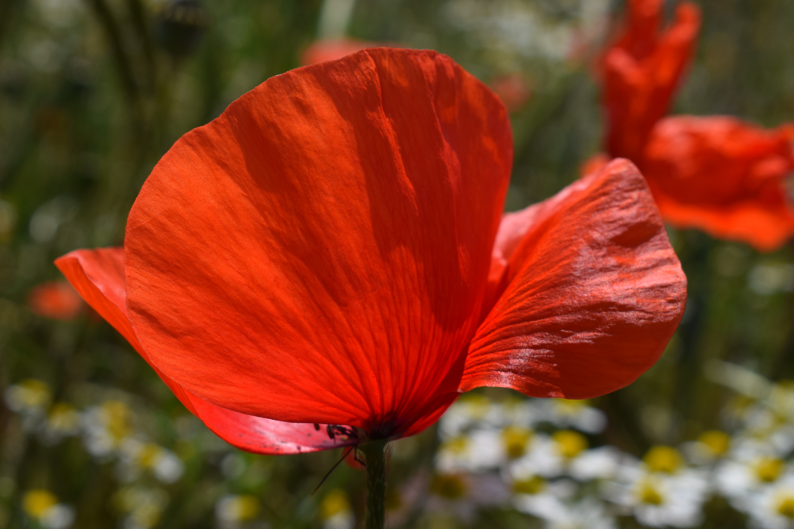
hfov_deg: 24.6
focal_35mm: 82
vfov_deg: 16.6
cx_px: 397
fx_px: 1819
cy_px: 264
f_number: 11
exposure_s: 1/500
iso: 200
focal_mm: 55
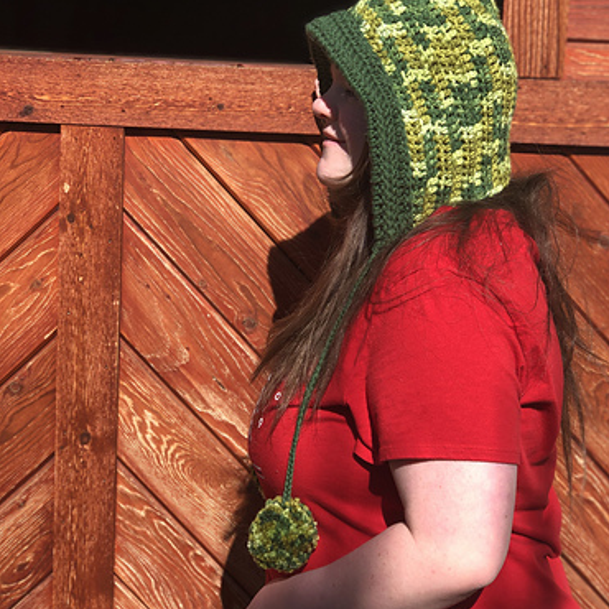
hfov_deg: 25.4
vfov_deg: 25.3
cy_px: 278
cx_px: 307
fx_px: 1353
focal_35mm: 68
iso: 20
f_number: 2.8
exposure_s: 1/496
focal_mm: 6.6
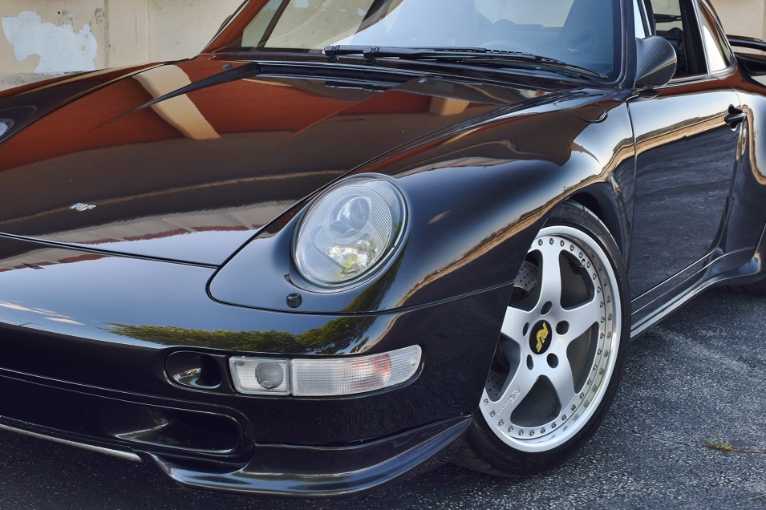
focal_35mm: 68
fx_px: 1443
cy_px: 172
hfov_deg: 29.7
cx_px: 333
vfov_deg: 20.0
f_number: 9
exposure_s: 1/40
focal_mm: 27
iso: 220
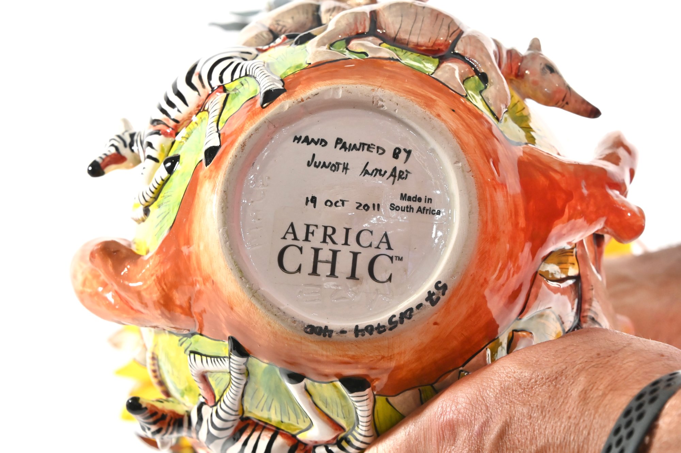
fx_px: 1985
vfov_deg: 13.0
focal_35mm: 105
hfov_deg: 19.5
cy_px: 226
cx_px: 340
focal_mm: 105
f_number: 11
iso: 4000
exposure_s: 1/200
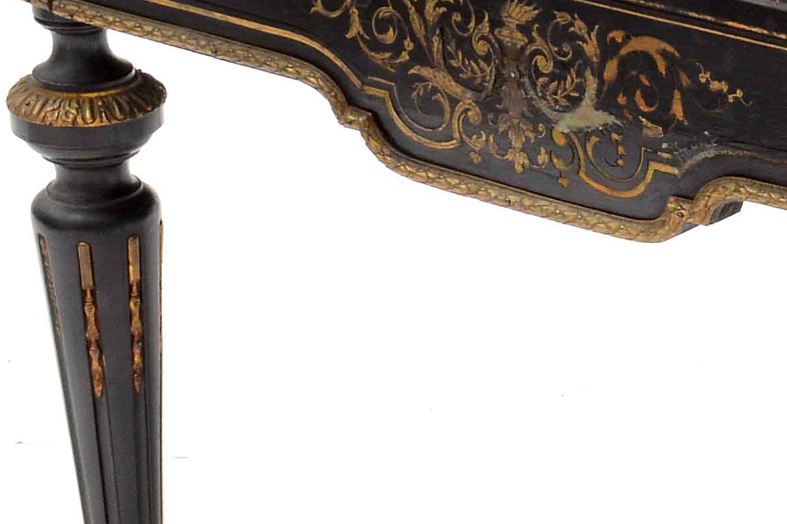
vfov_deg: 6.3
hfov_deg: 9.2
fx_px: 4766
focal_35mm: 218
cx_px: 1109
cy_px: 428
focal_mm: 35
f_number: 16
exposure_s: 1/80
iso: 400
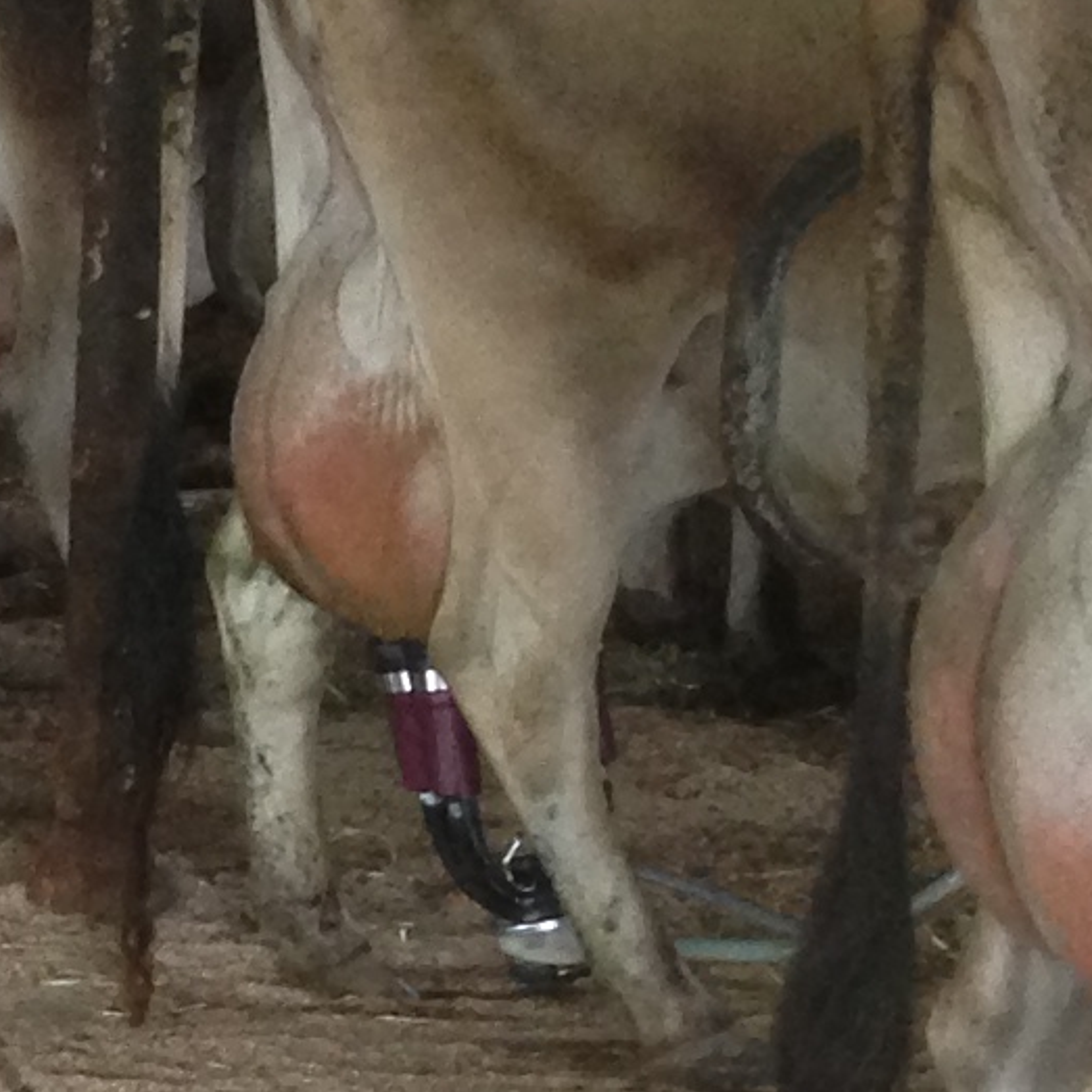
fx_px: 6496
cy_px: 695
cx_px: -1865
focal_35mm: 182
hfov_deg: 8.5
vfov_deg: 9.6
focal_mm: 4.13
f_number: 2.4
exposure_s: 1/20
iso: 160
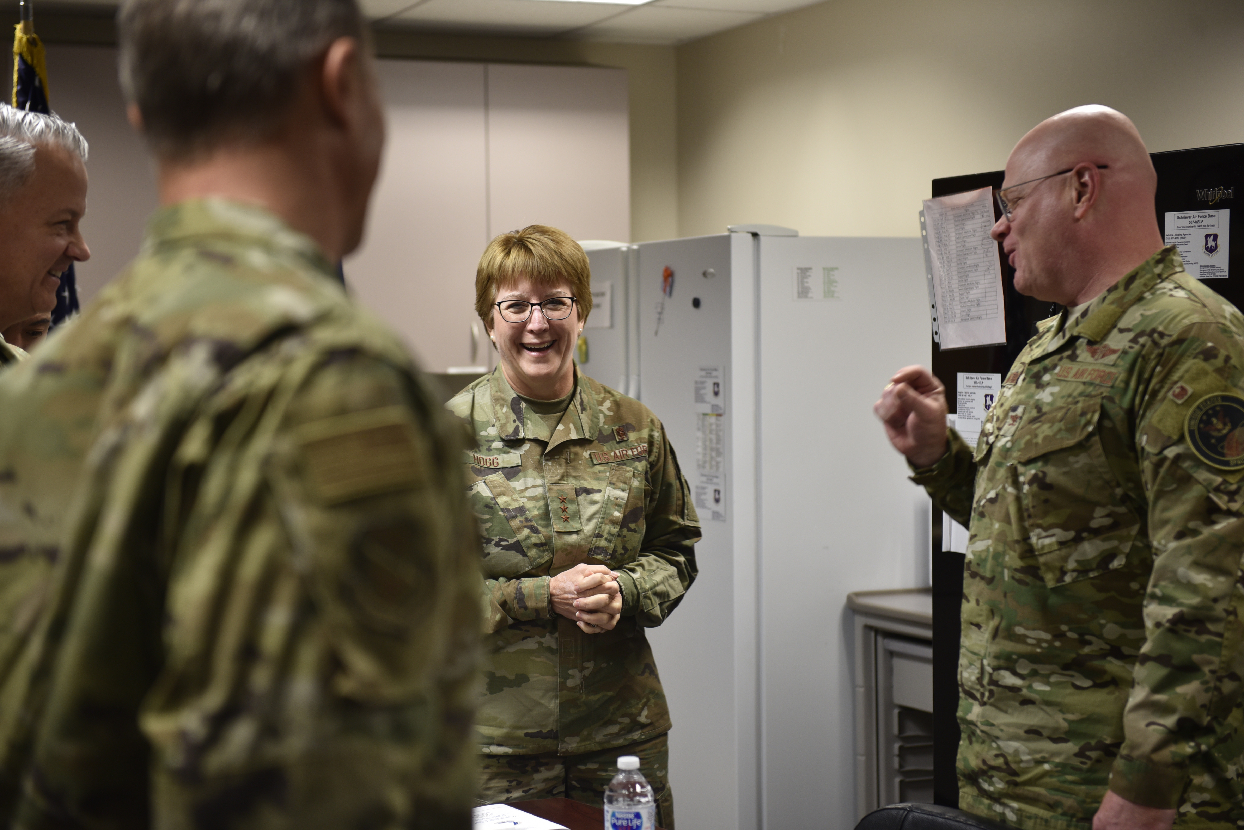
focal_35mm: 70
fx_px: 2420
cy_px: 415
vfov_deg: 19.5
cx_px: 622
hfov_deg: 28.8
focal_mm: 70
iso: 500
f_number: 3.2
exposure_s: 1/80
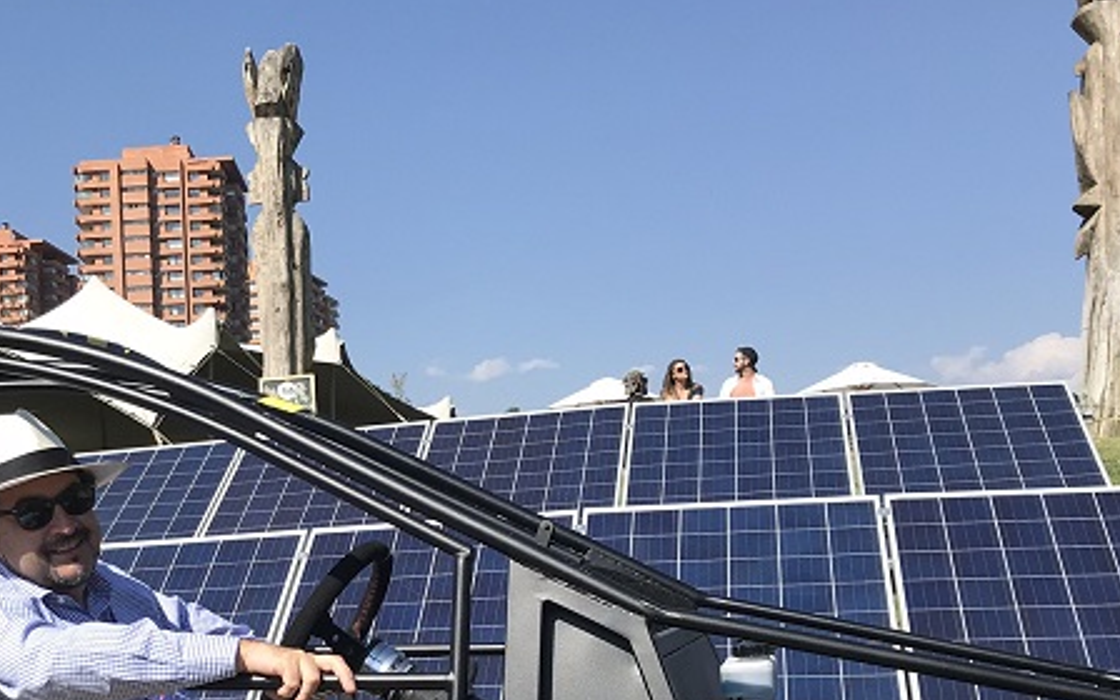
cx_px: 350
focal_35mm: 53
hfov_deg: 37.7
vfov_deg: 23.5
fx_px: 1618
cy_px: 680
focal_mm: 3.99
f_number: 1.8
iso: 20
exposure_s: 1/2083
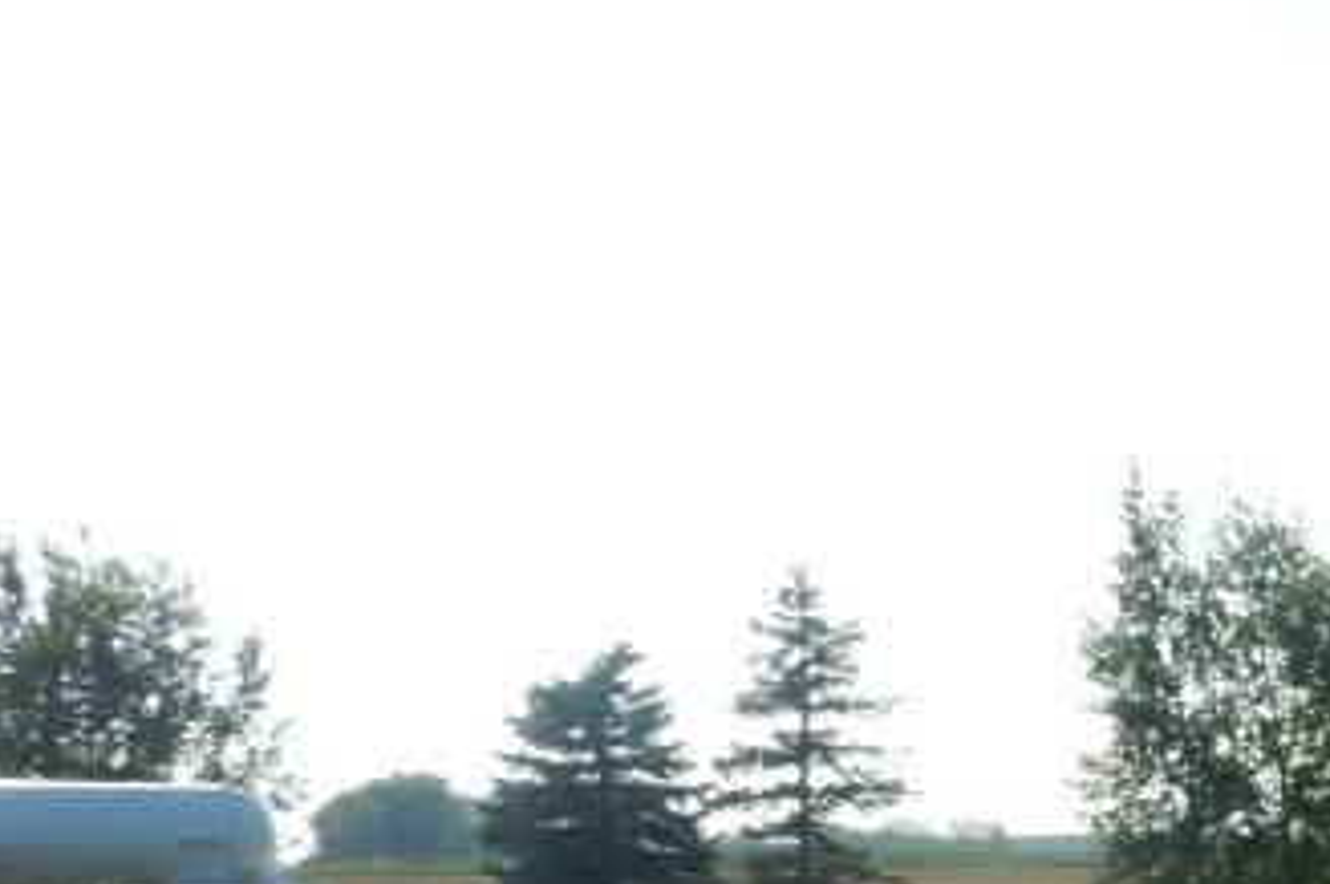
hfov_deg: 22.1
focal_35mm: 78
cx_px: 1930
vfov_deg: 17.2
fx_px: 2879
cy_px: 779
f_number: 4.1
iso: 125
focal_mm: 4.3
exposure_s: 1/1250
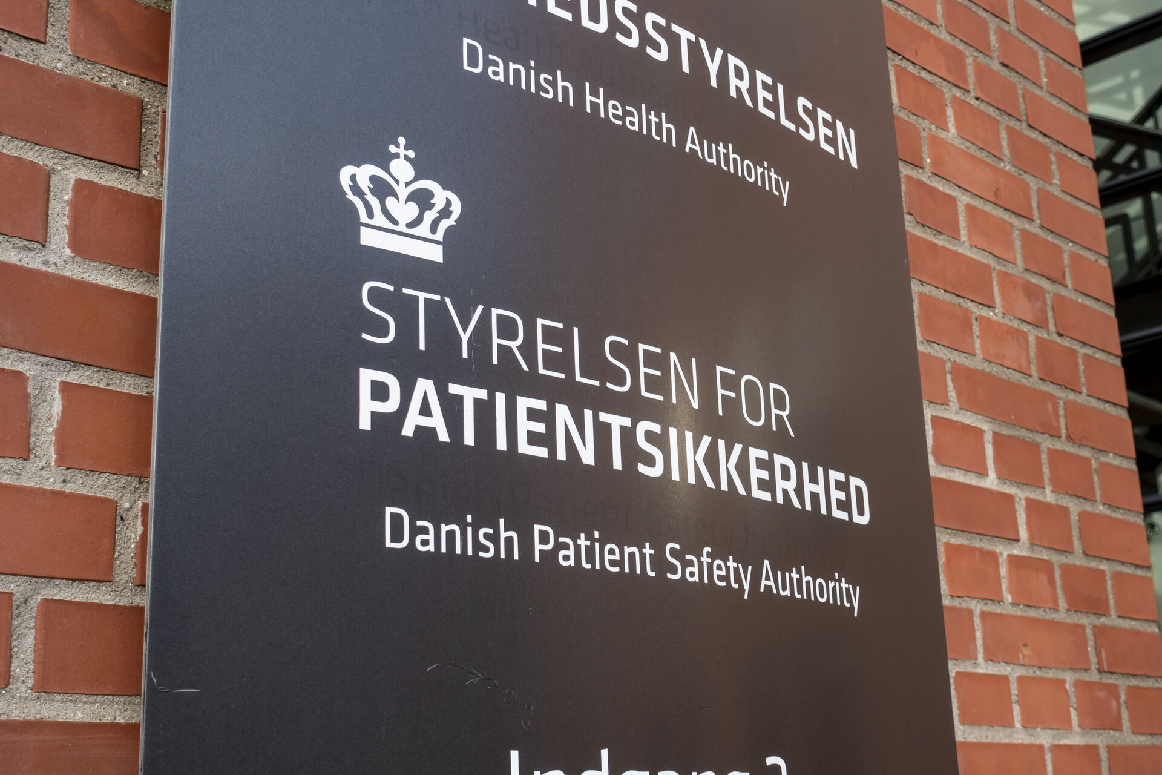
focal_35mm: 50
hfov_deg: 39.6
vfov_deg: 27.0
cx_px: 581
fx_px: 1614
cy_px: 388
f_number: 4
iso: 80
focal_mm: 18.51
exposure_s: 1/125
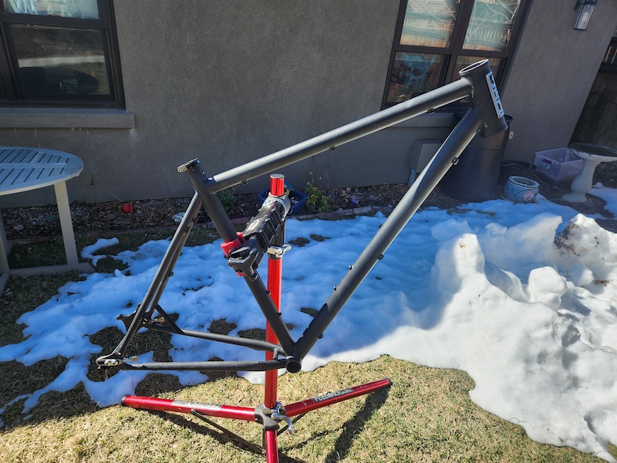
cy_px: 232
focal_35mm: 23
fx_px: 410
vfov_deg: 58.9
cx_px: 308
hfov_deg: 73.9
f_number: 1.8
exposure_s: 1/836
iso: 20
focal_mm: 5.4
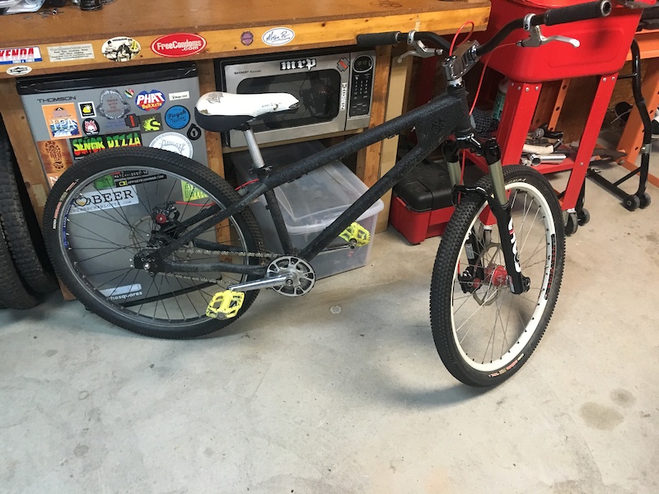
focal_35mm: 29
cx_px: 330
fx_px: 552
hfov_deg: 61.7
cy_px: 247
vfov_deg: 48.2
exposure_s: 1/30
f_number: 2.2
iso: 200
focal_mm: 4.15
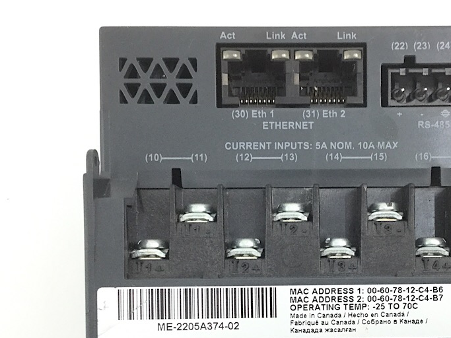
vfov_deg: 26.6
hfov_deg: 35.1
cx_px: 307
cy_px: 259
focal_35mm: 54
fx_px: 703
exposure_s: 1/33
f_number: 2.4
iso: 125
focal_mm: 3.3
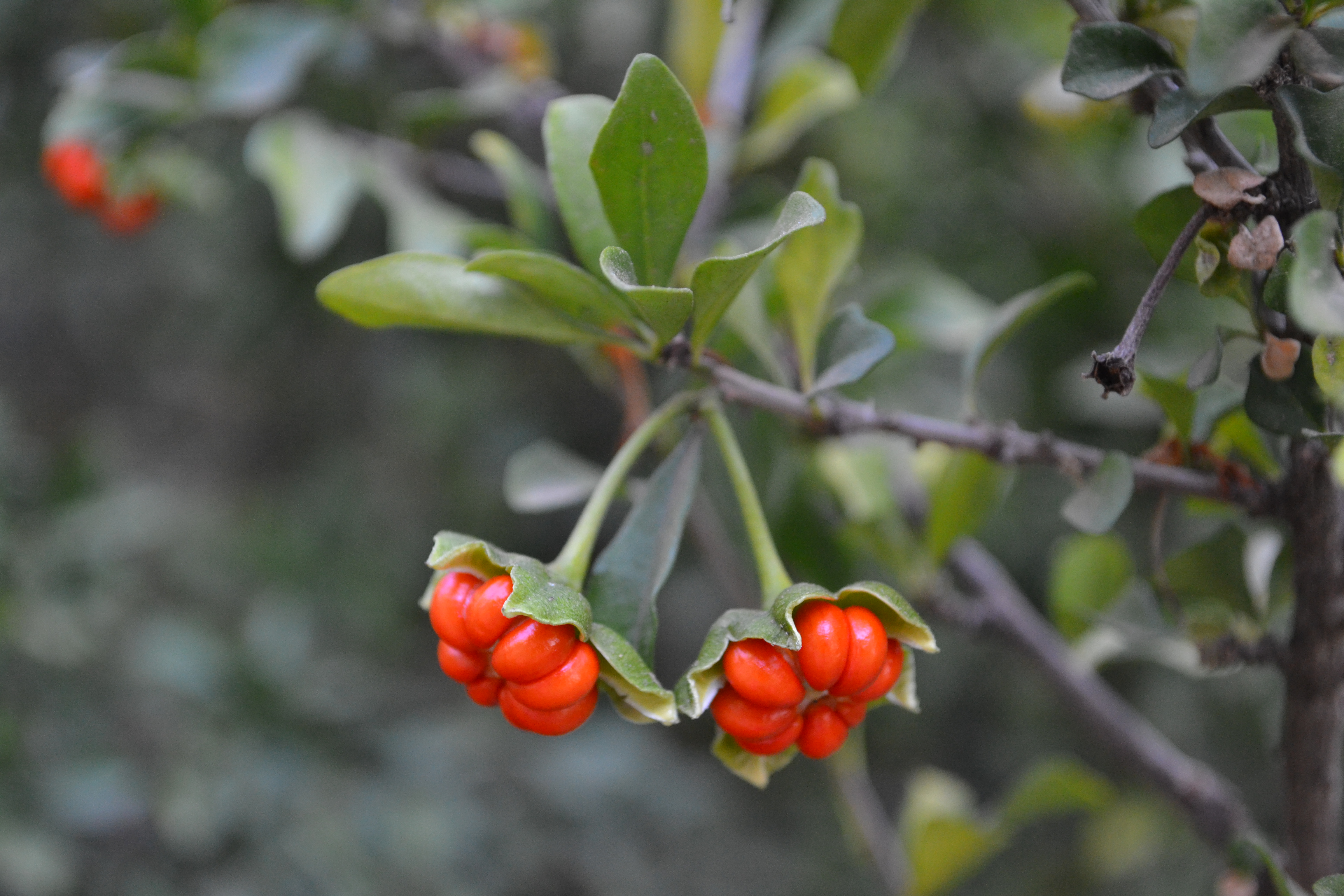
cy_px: 448
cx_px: 672
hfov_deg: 29.9
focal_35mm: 68
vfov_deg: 20.2
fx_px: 2520
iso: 1600
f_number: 5.3
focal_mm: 45
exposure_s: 1/60
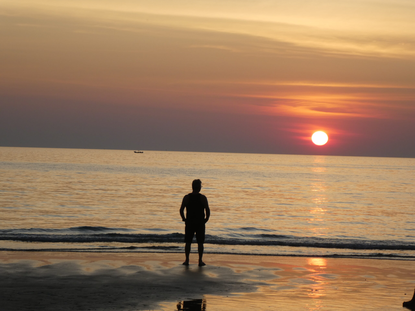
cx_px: 208
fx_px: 1618
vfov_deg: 11.0
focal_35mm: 135
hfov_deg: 14.6
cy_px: 156
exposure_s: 1/160
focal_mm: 24.2
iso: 80
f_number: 5.3
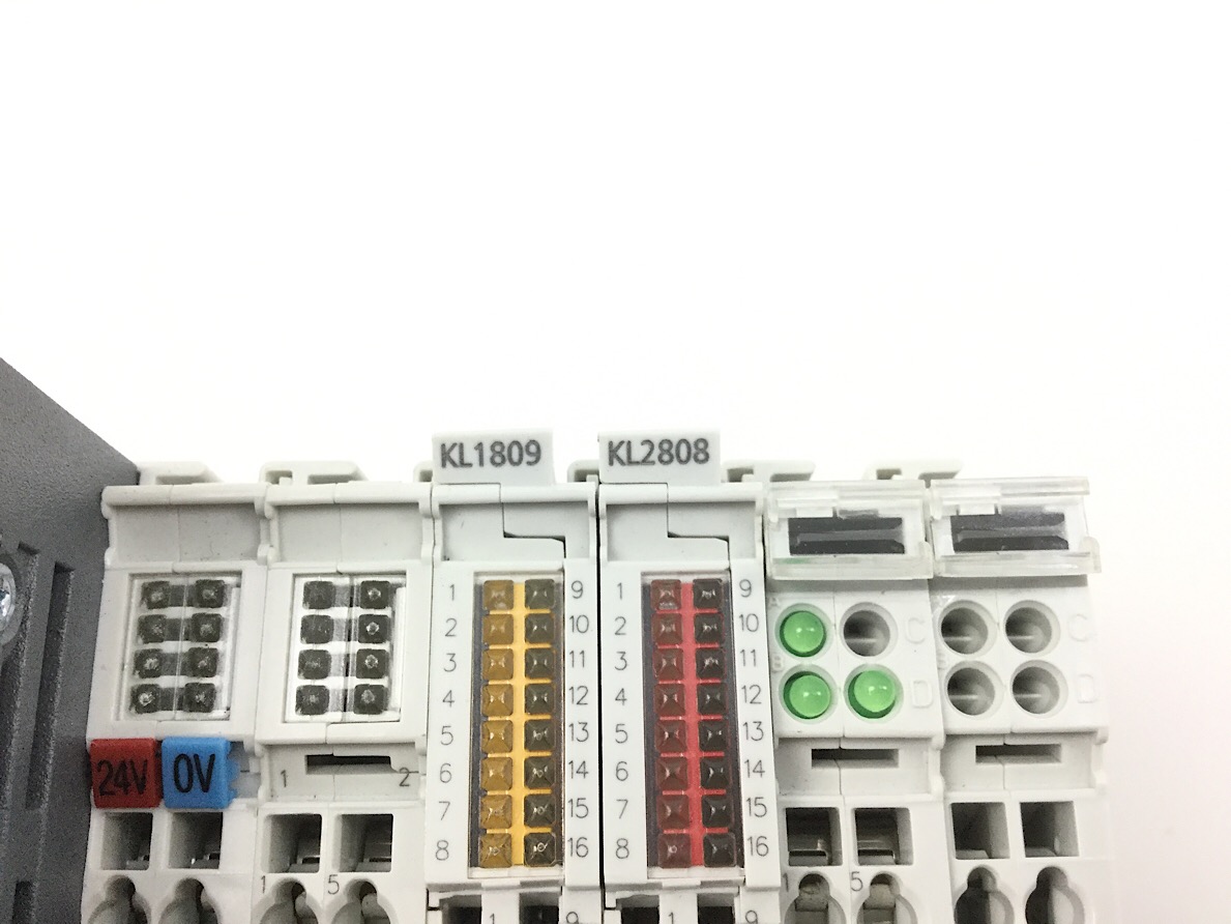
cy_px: 462
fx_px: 1103
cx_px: 616
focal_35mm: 31
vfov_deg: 45.4
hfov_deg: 58.3
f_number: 2.4
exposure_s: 1/33
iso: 40
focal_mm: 3.3
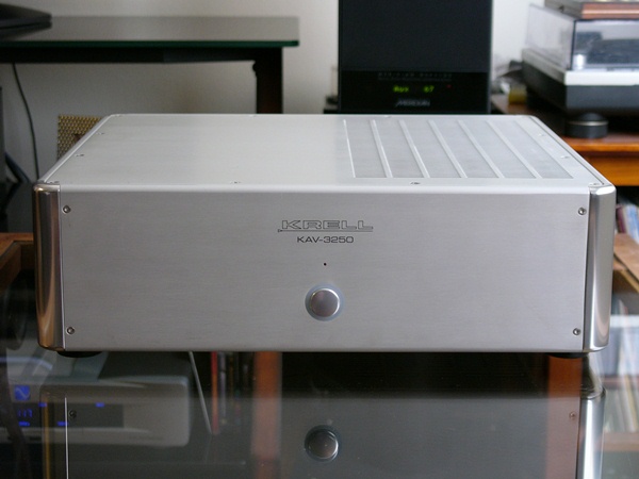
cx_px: 320
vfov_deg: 18.0
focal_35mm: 82
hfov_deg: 23.8
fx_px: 1514
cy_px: 240
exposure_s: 1/60
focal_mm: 20.5
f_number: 2.2
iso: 100
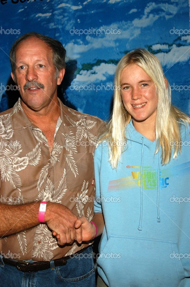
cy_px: 144
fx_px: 571
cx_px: 95
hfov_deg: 18.9
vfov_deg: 28.1
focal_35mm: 72
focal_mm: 48
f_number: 7.1
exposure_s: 1/180
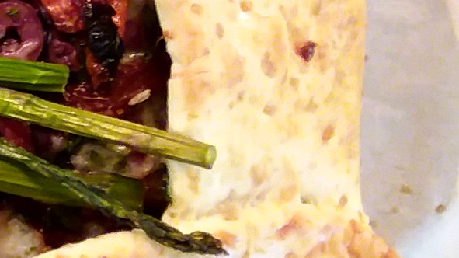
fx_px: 1302
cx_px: -311
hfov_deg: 17.2
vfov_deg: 11.2
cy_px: -29
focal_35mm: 107
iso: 160
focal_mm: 2.47
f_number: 1.9
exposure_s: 1/17
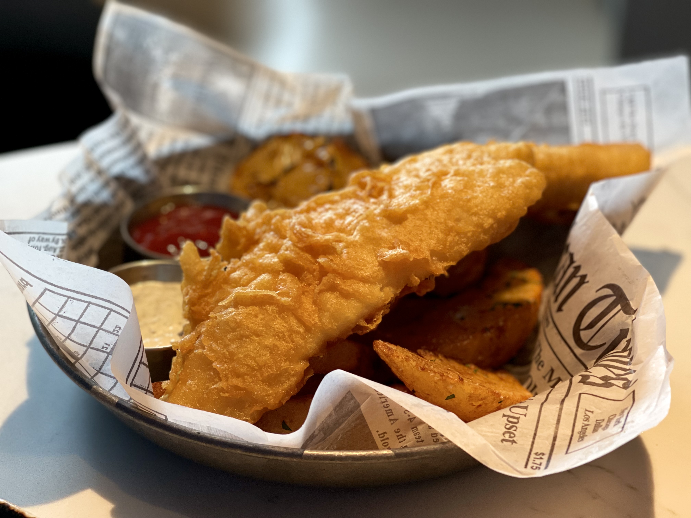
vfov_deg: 22.9
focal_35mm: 64
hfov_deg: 30.3
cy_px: 259
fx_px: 1278
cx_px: 346
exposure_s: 1/43
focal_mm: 7.5
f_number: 2.2
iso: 160
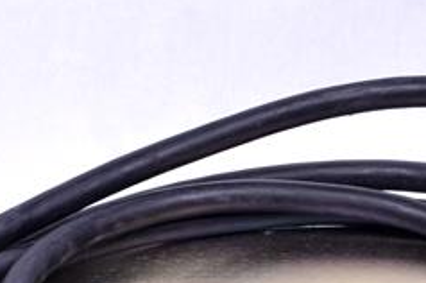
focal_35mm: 106
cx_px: 285
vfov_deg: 12.5
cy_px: 349
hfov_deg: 19.2
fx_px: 1253
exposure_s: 1/200
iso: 200
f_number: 11
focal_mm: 28
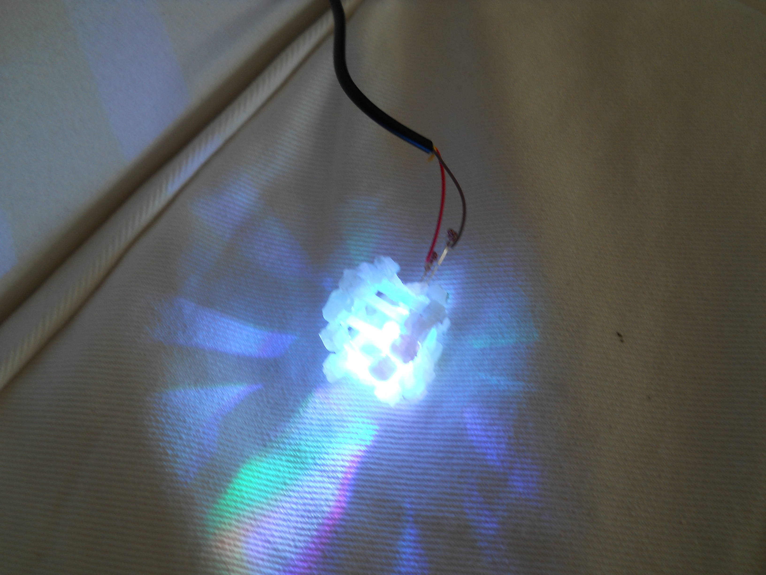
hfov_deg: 45.8
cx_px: 383
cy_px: 288
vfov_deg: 35.1
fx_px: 907
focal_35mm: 41
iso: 80
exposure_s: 1/30
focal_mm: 6.72
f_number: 3.1
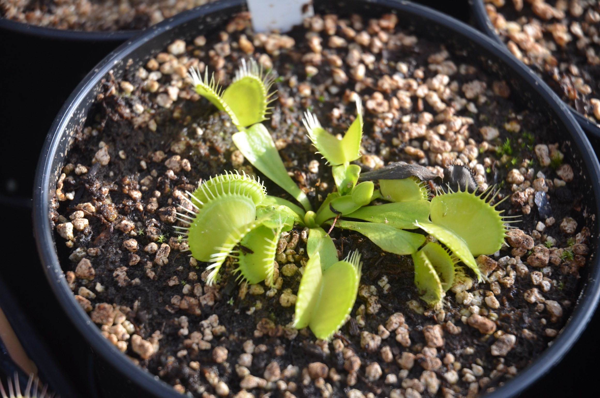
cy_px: 199
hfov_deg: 19.5
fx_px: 1747
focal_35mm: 105
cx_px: 300
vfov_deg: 13.0
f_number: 4.5
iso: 400
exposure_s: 1/320
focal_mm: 70
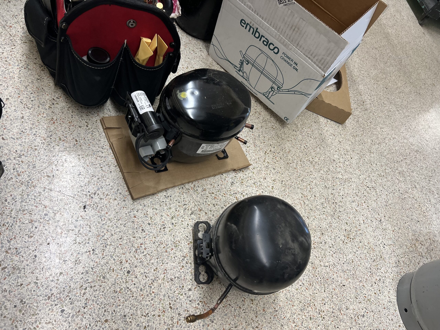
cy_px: 165
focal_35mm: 26
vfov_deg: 53.1
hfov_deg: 67.3
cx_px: 220
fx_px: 330
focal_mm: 5.7
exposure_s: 1/120
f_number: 1.5
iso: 100
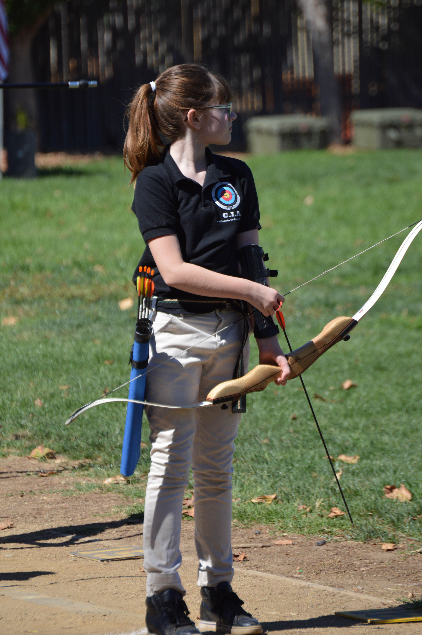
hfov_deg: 4.6
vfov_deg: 6.9
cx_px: 211
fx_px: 5284
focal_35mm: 300
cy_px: 318
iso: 400
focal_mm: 200
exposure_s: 1/1600
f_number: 6.3
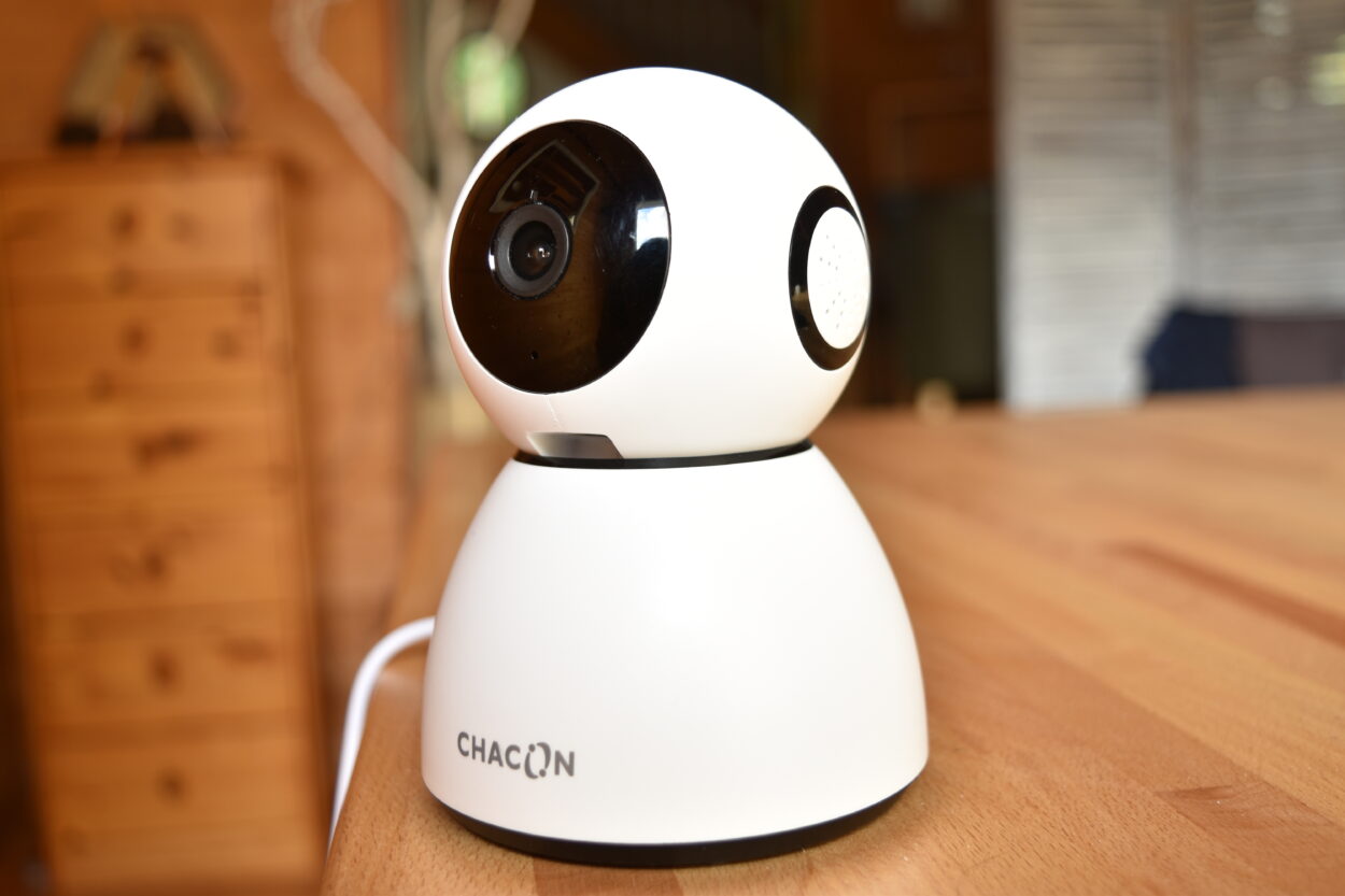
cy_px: 448
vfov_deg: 34.2
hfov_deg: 49.6
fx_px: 1457
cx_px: 672
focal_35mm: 39
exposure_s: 1/30
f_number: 4
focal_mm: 26
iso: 100
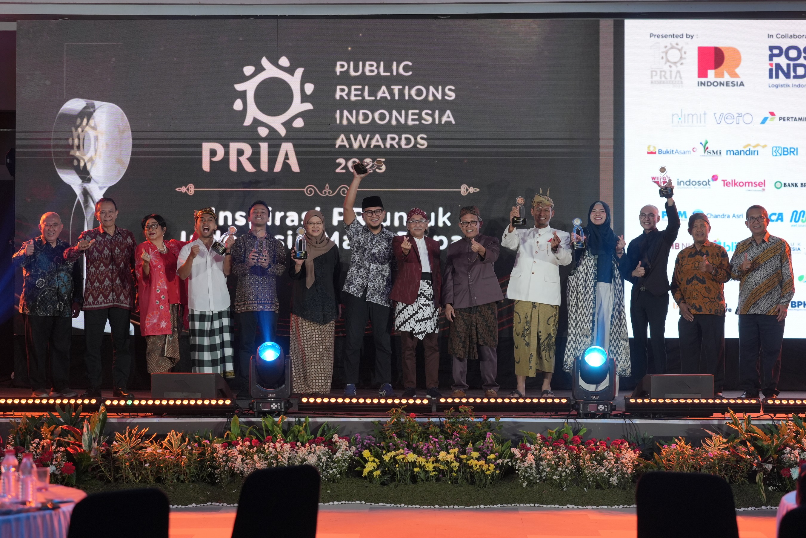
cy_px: 269
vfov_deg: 19.5
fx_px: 1567
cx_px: 403
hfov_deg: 28.8
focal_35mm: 70
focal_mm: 70
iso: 1250
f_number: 4
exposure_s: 1/160
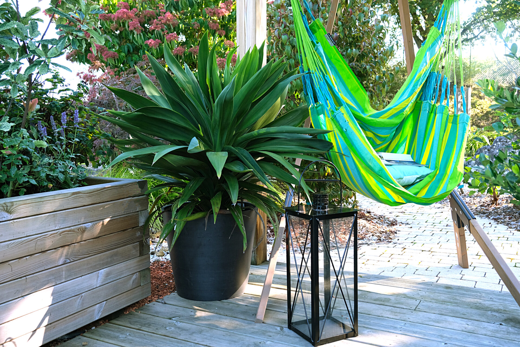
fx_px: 462
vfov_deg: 41.1
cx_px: 260
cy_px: 174
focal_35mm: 32
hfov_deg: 58.7
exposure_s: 1/105
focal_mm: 21.2
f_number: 4.5
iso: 320
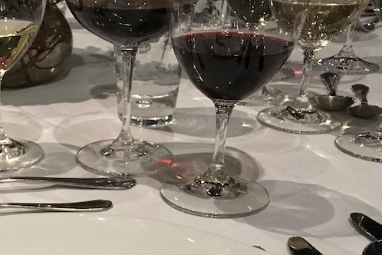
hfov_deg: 32.2
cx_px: 60
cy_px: 244
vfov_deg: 21.9
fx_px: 637
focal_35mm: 60
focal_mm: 3.99
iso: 100
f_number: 1.8
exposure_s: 1/7
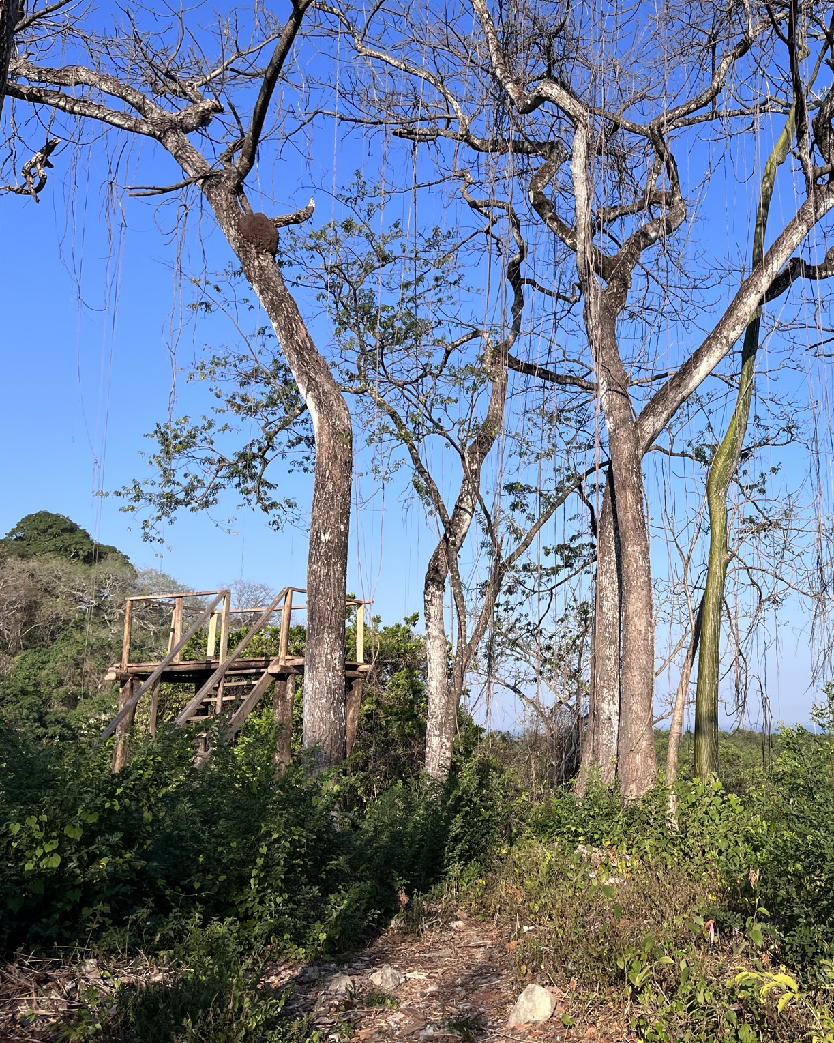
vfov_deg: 52.8
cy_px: 520
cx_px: 662
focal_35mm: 34
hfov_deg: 41.6
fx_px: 1049
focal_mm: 5.1
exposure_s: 1/2967
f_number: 1.6
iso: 50
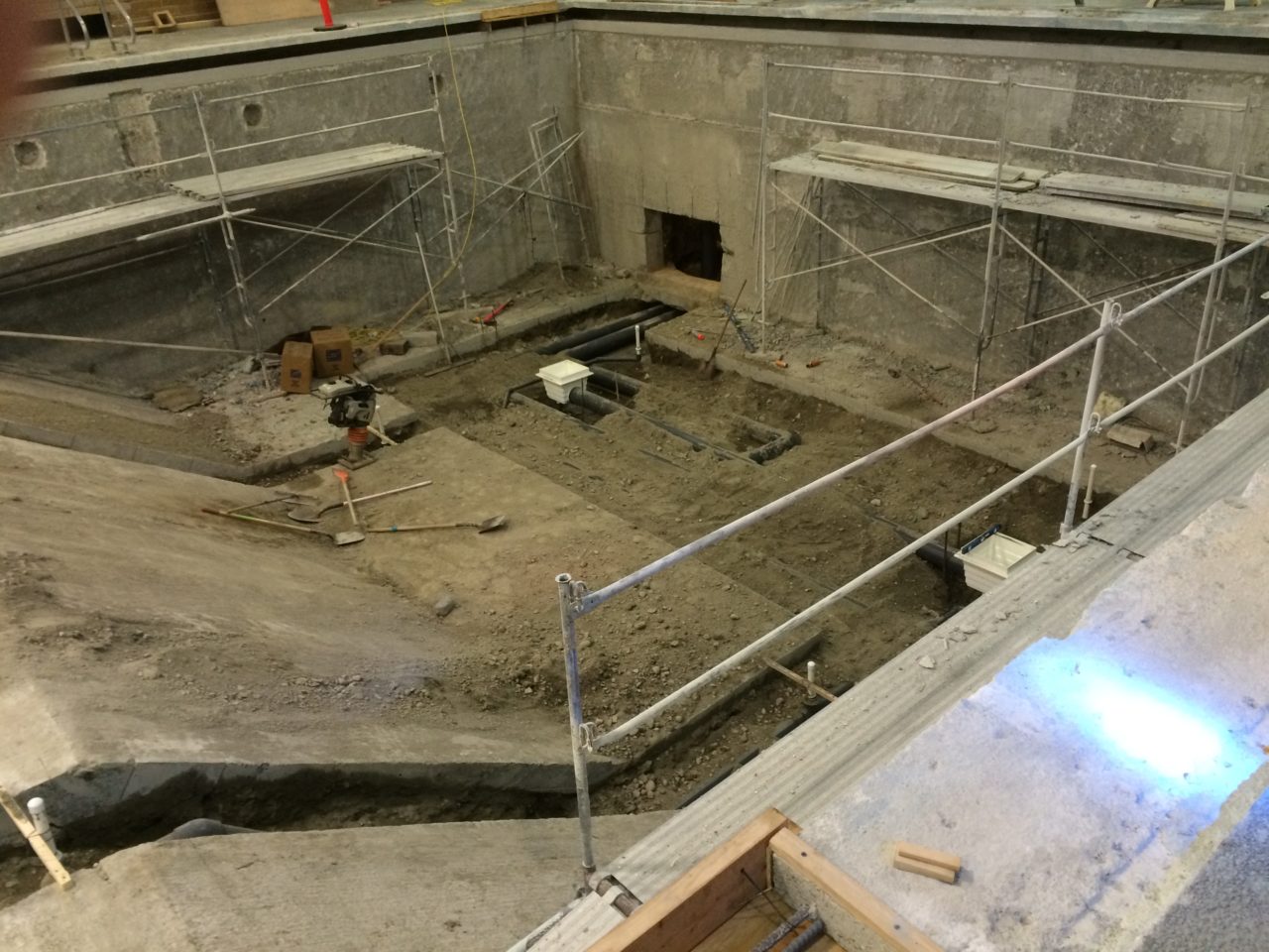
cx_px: 634
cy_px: 476
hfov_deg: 61.7
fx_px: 1063
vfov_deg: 48.2
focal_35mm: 29
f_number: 2.2
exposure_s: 1/30
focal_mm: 4.15
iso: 160
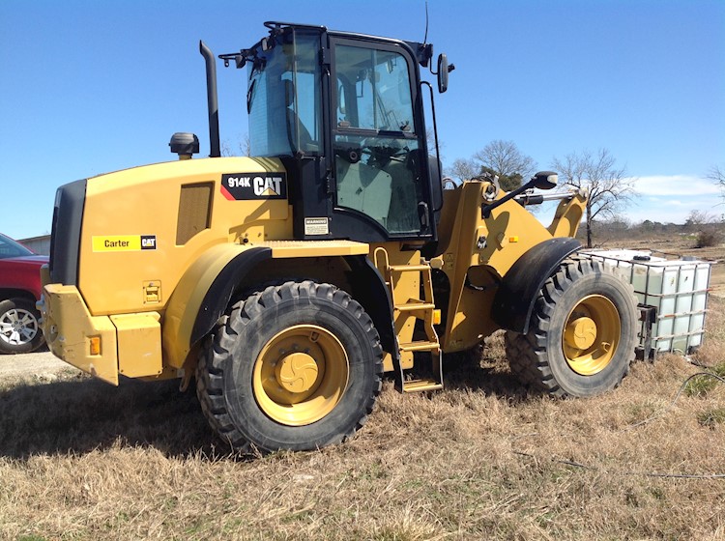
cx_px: 362
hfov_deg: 52.7
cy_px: 270
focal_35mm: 35
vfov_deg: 40.6
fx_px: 732
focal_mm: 4.28
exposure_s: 1/1439
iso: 50
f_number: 2.4
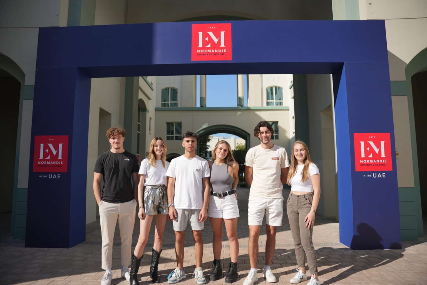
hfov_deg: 70.7
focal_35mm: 25
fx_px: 301
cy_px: 142
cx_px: 214
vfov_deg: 50.6
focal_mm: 25.4
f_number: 2.8
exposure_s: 1/2500
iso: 100
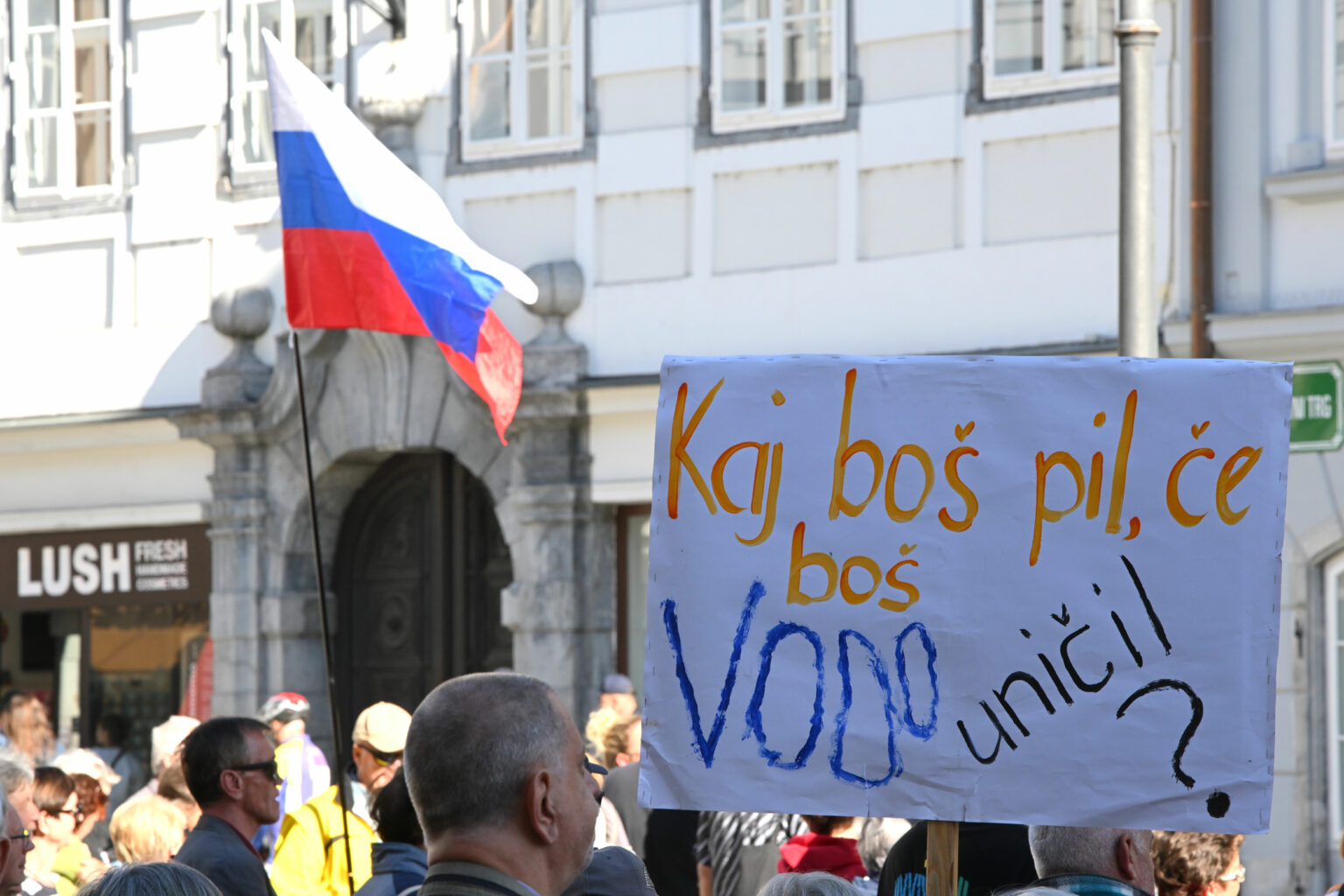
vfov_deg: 6.9
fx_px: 7466
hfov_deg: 10.3
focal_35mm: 200
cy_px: 448
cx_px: 672
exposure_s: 1/250
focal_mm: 200
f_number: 14
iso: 800
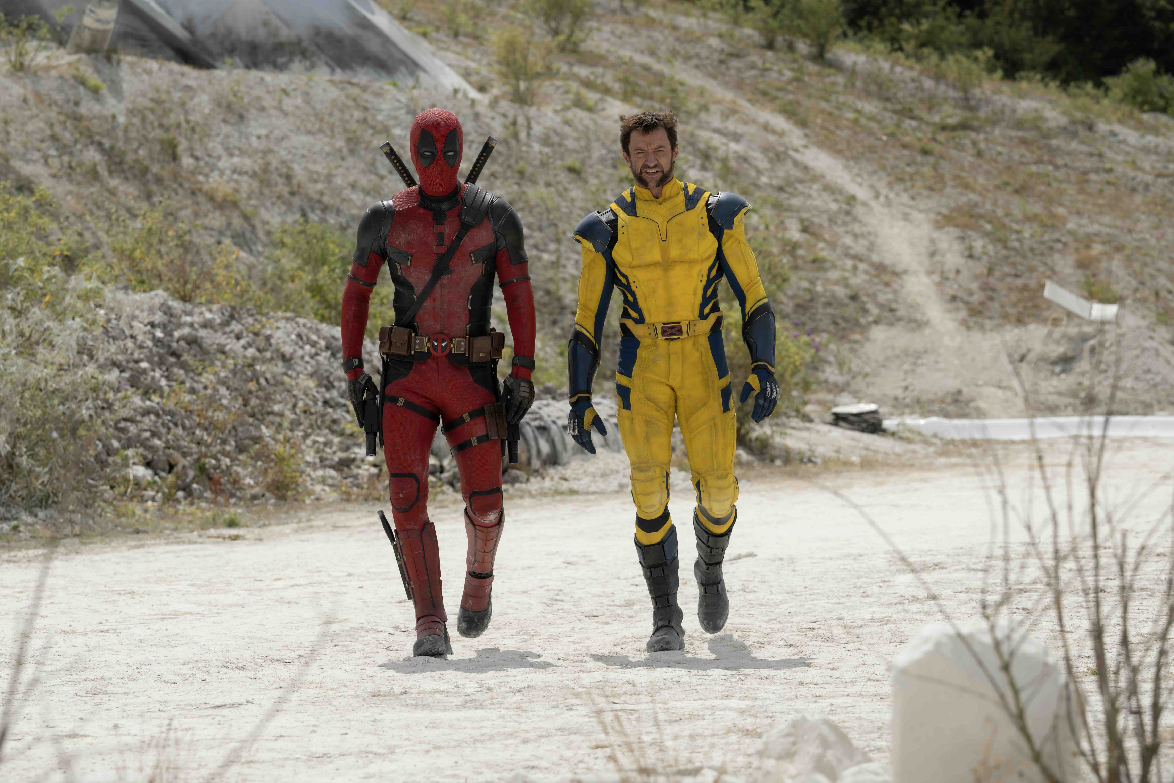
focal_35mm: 120
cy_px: 392
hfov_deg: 17.1
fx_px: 3913
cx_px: 587
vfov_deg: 11.4
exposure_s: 1/640
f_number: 6.3
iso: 64
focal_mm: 120
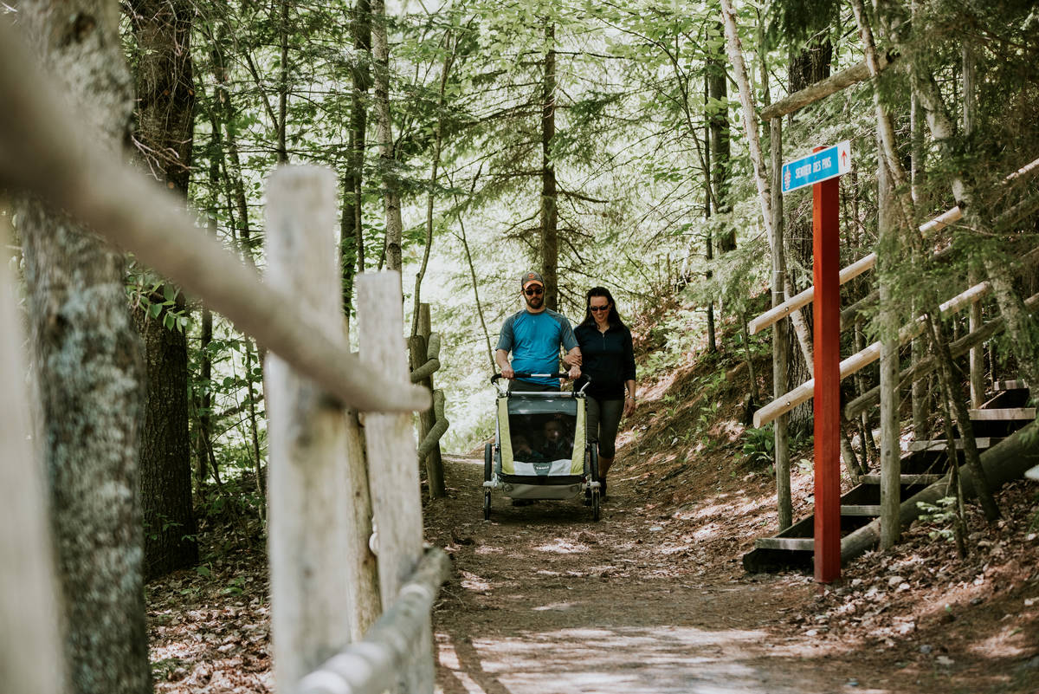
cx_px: 520
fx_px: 2743
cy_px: 347
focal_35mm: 95
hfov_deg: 21.5
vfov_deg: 14.4
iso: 640
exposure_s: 1/500
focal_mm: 95
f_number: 2.8
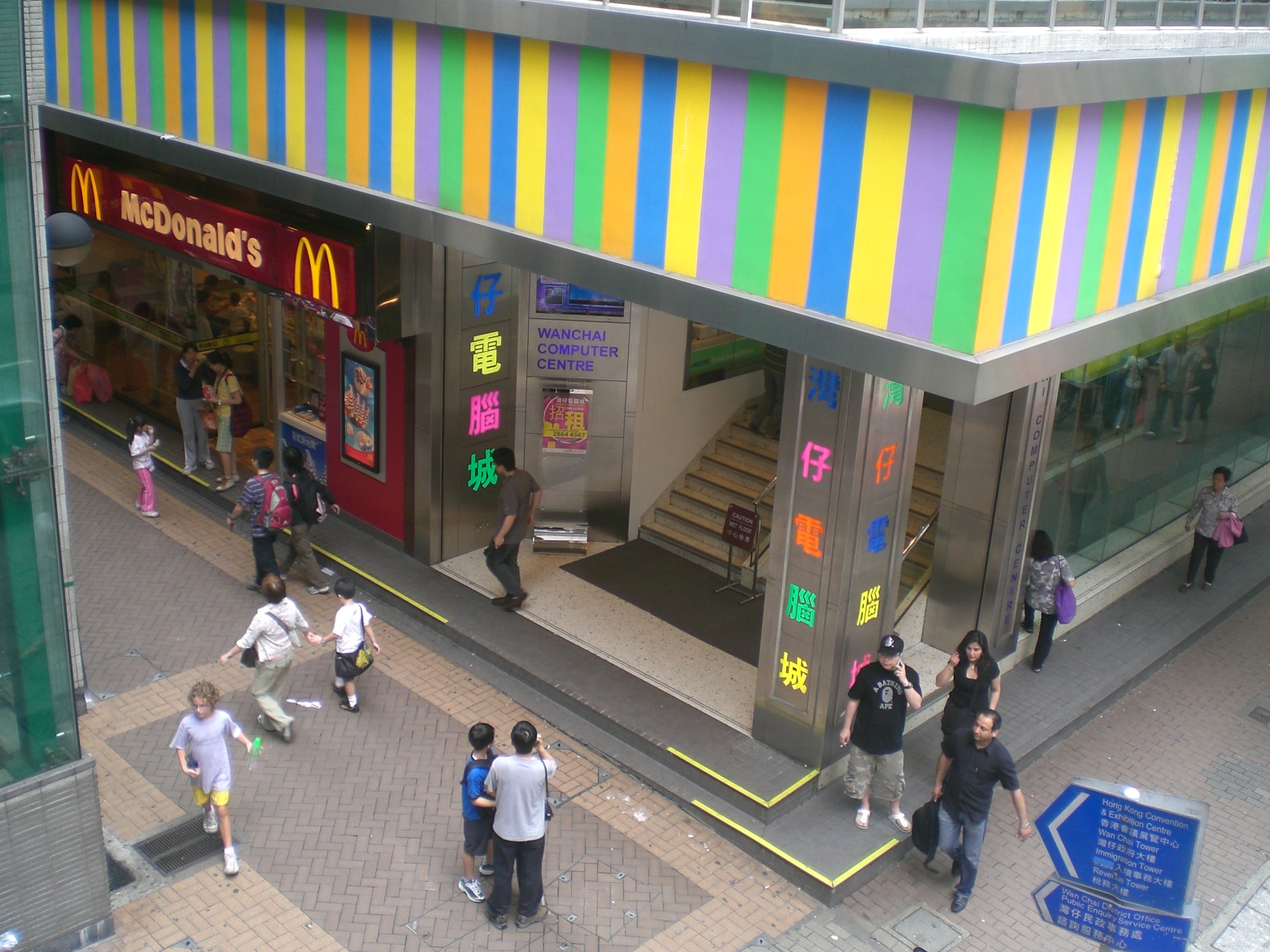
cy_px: 464
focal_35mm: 39
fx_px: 1431
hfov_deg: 47.9
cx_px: 646
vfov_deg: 36.8
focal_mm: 6.3
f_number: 3.1
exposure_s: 1/60
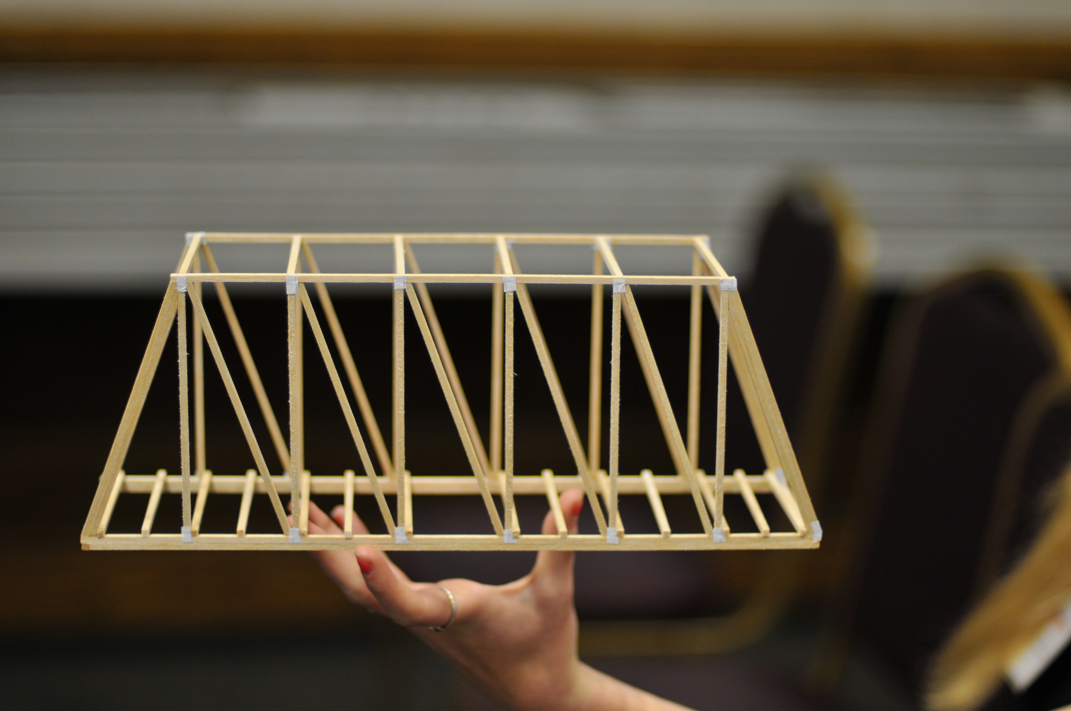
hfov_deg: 27.0
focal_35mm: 75
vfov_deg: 18.1
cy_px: 356
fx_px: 2229
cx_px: 536
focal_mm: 50
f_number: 1.4
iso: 360
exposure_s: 1/125
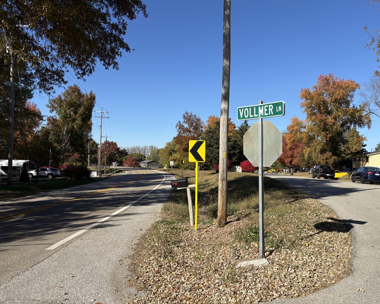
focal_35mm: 30
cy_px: 159
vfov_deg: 48.5
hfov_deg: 58.6
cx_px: 212
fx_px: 337
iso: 50
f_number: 1.6
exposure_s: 1/3650
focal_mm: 5.96
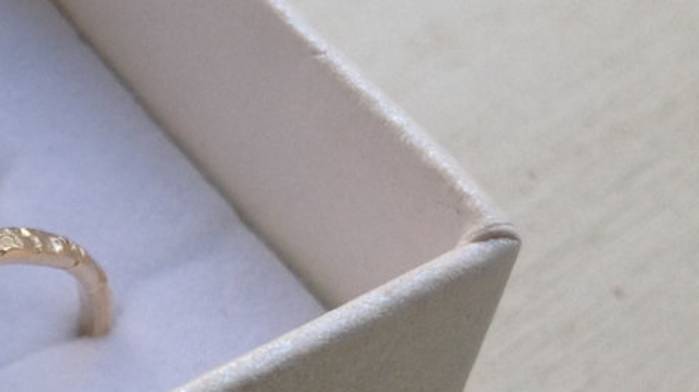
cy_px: 249
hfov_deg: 17.0
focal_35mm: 121
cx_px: -135
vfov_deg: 10.0
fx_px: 2242
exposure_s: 1/188
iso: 50
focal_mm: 4.28
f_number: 2.4
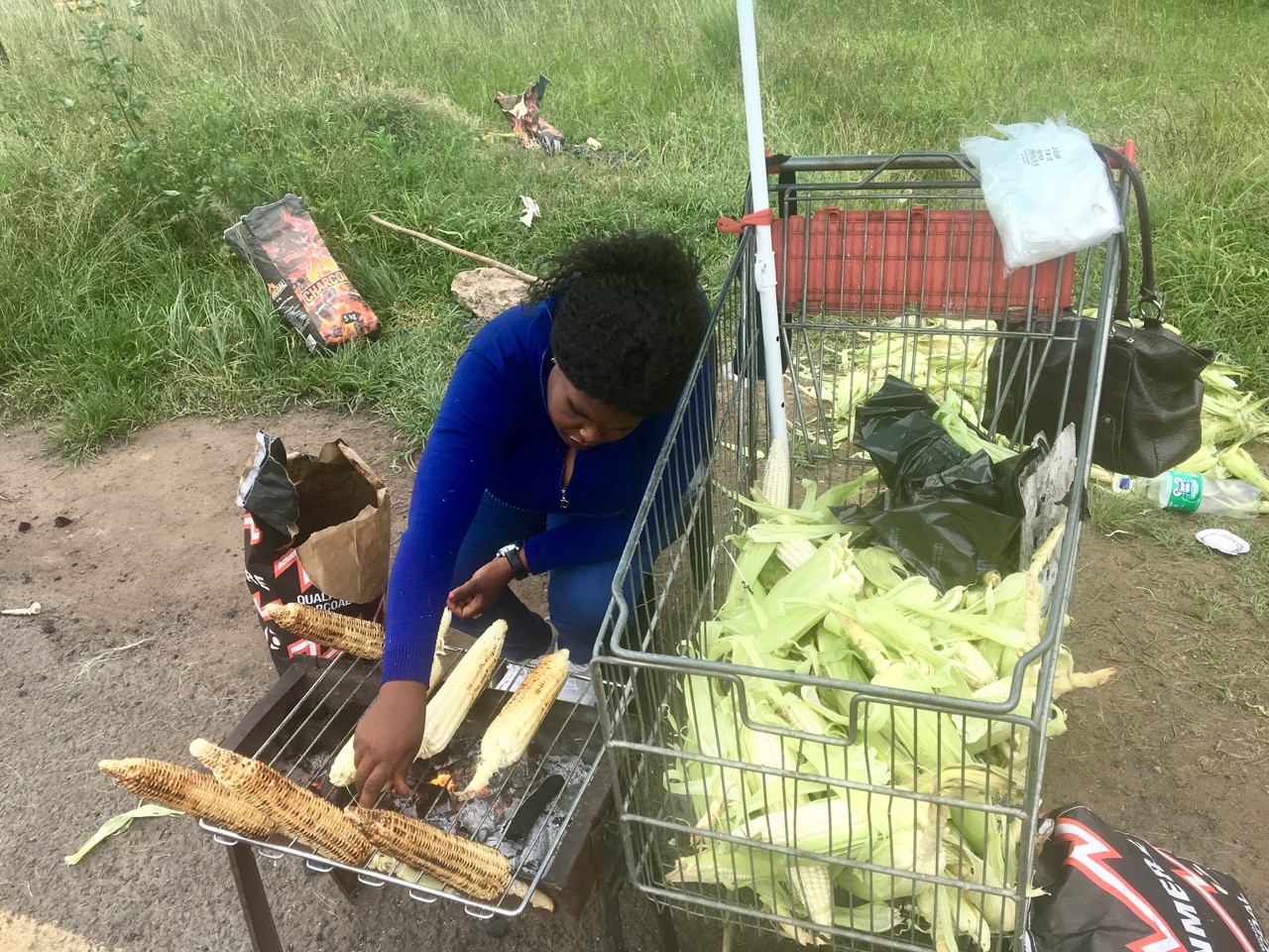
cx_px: 634
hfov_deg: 61.7
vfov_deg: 48.2
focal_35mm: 29
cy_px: 476
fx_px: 1063
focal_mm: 4.15
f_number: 2.2
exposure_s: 1/938
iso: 25
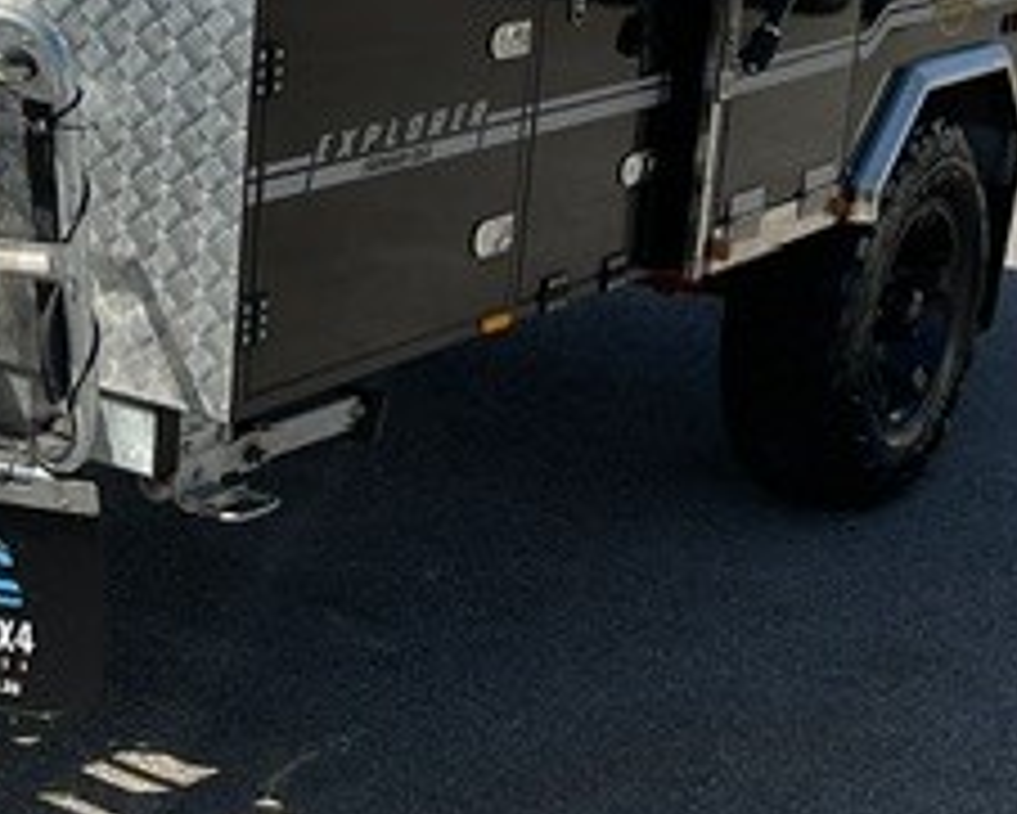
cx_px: -40
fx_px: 2409
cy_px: 247
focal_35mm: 80
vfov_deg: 19.1
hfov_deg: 22.7
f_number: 1.8
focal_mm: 3
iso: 16
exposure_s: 1/1412
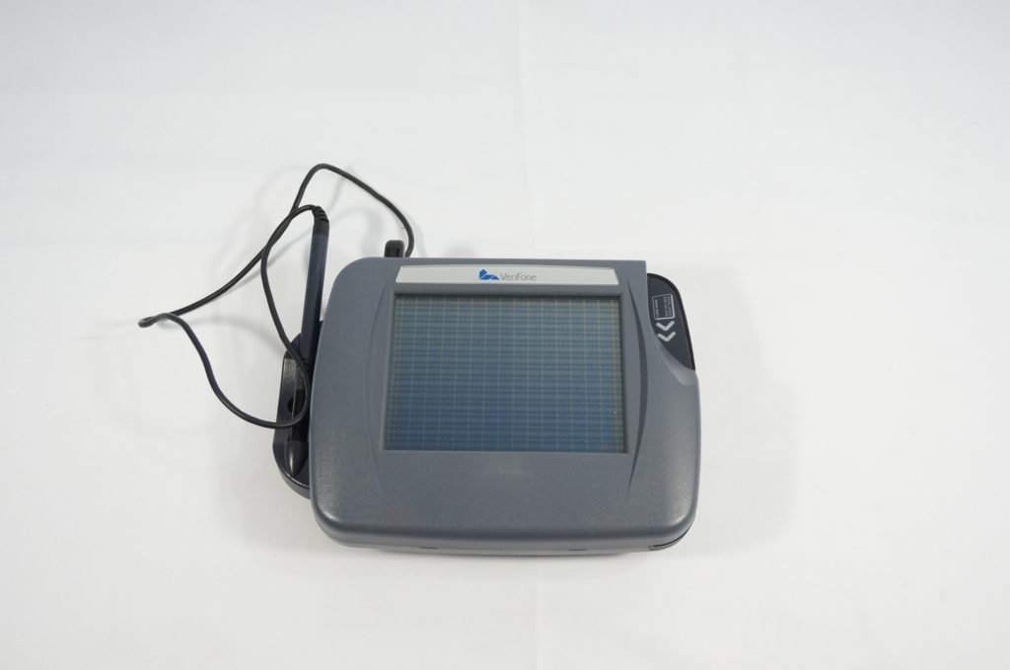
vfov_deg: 35.4
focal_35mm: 38
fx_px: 1050
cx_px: 505
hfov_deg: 51.4
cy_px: 335
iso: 1250
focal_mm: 25
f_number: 4.5
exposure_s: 1/160
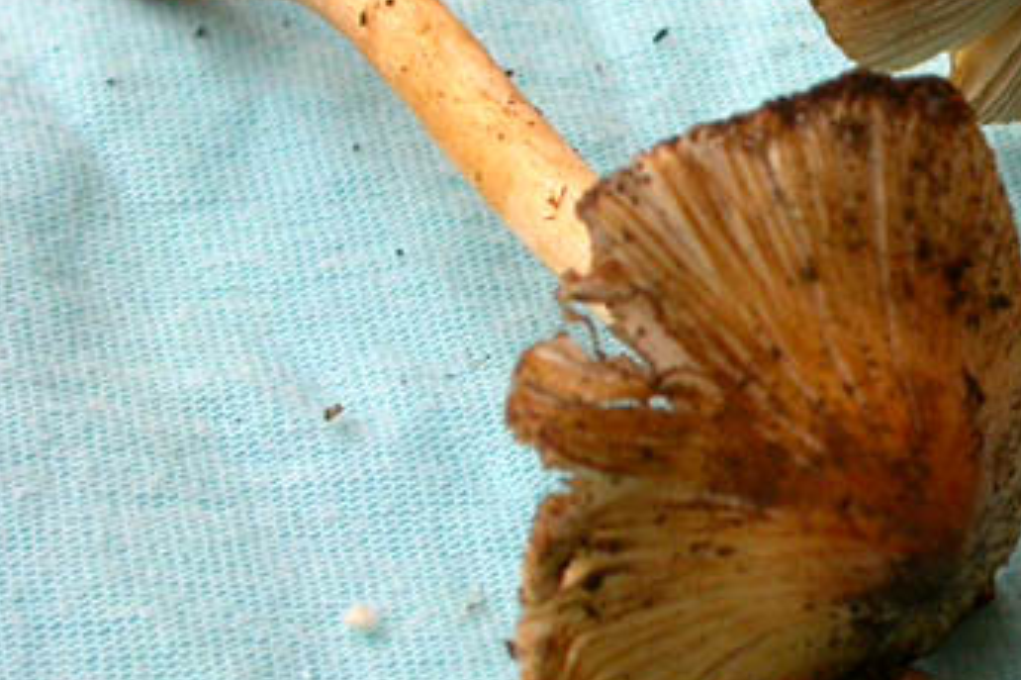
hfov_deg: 10.5
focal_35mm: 193
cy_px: 383
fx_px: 5471
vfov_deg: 7.1
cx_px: 1178
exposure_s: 1/74.6
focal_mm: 15.5
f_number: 5.5
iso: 100
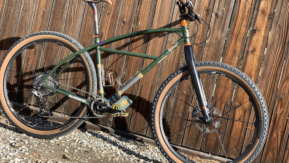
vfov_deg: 21.1
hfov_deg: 36.6
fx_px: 437
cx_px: 145
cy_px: 76
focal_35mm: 57
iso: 16
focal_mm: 6
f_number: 2.4
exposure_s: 1/300
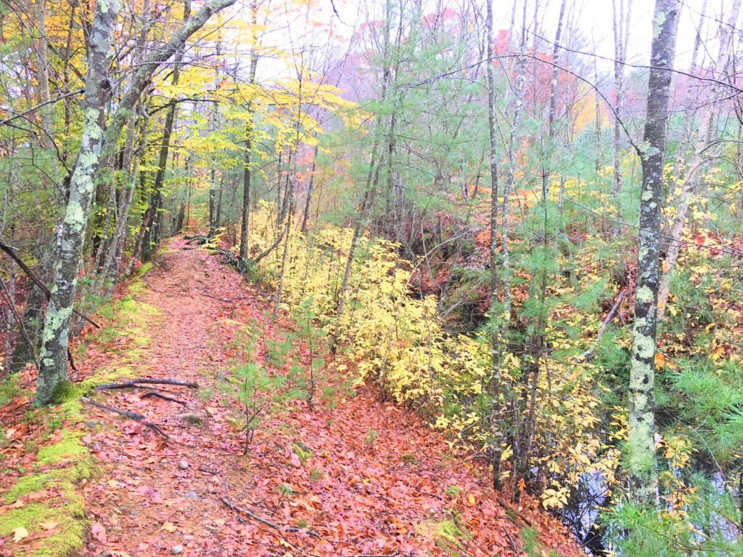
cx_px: 372
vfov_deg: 48.2
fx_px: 623
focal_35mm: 29
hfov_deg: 61.6
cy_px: 278
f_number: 2.2
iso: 40
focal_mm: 4.15
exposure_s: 1/30
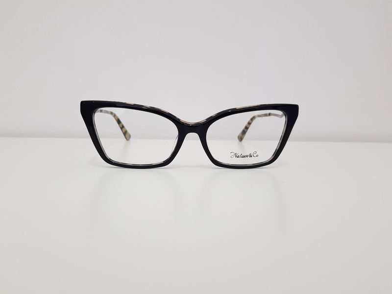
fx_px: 294
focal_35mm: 26
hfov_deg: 67.3
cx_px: 196
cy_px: 147
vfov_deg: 53.1
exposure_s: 1/50
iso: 100
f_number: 1.7
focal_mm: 4.2
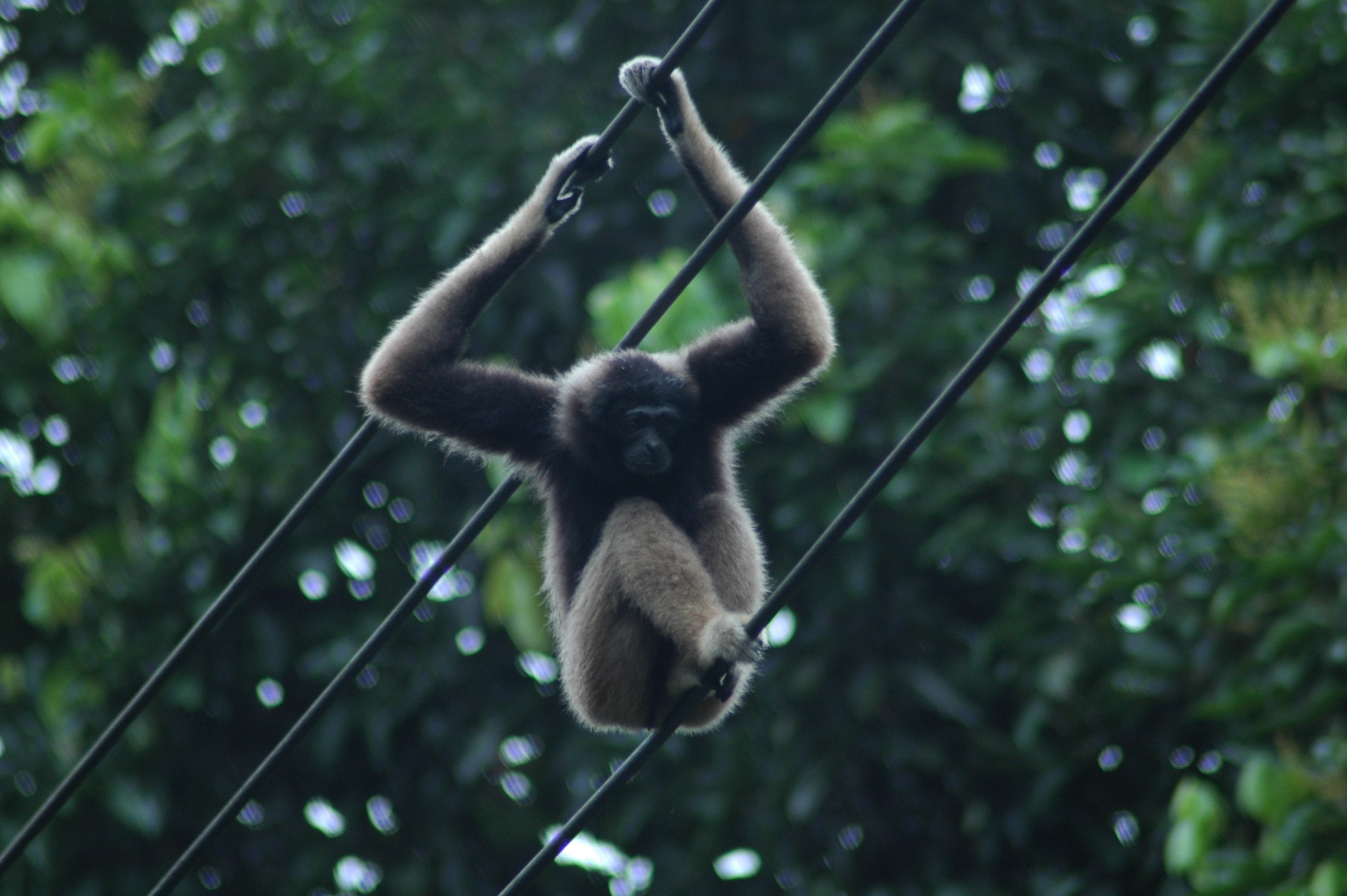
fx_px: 16822
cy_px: 448
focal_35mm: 450
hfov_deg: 4.6
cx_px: 674
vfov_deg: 3.0
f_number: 5.6
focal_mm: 300
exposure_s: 1/100
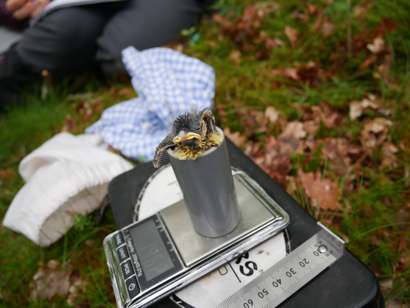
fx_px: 284
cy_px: 154
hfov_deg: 71.6
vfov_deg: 56.8
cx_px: 205
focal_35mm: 24
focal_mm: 12
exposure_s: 1/250
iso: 320
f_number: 3.5
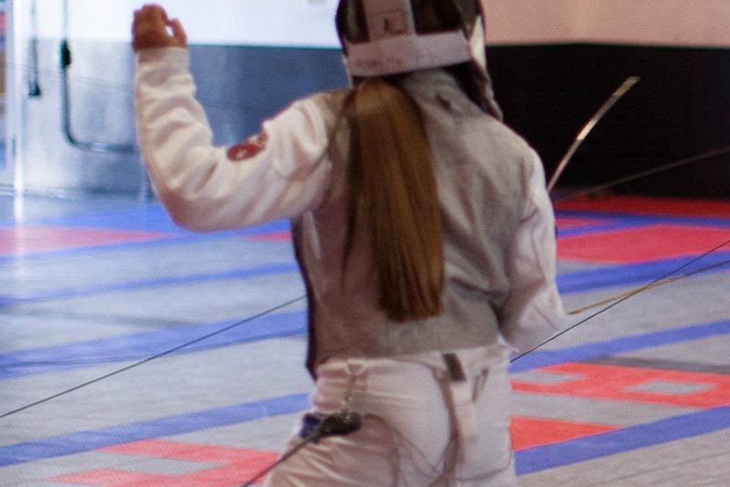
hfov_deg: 6.0
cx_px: 820
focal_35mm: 340
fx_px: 6894
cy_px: 406
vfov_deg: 4.0
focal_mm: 50
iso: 400
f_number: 1.6
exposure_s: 1/320
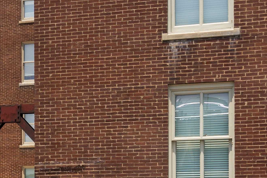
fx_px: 1076
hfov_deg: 12.4
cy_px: 50
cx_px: -275
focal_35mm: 145
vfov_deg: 9.5
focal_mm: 24
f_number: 10
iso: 100
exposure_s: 1/200
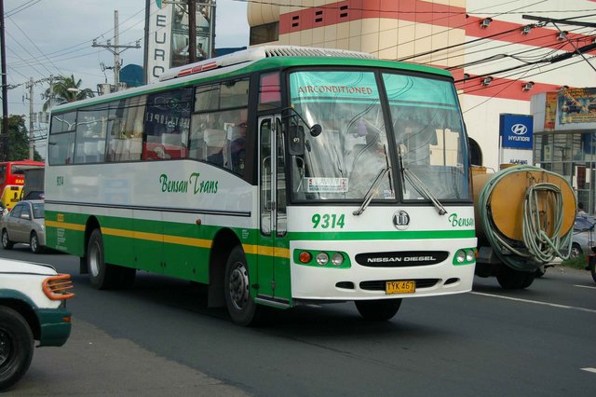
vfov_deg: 21.5
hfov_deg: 31.9
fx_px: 1042
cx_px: 298
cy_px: 198
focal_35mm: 63
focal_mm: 42
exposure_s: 1/1000
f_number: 5.3
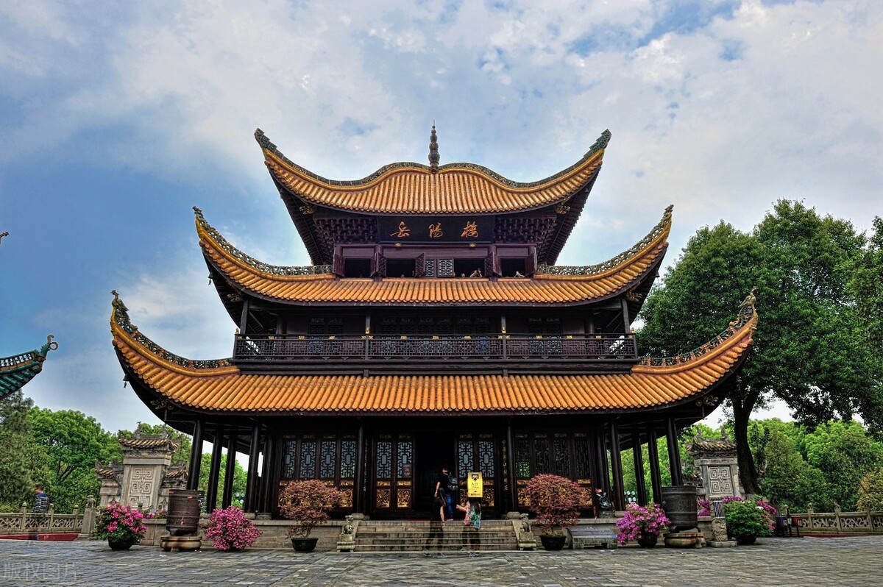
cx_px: 442
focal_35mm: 24
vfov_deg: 53.1
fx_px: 588
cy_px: 294
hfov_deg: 73.8
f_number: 10
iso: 100
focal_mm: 24
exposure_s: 1/20
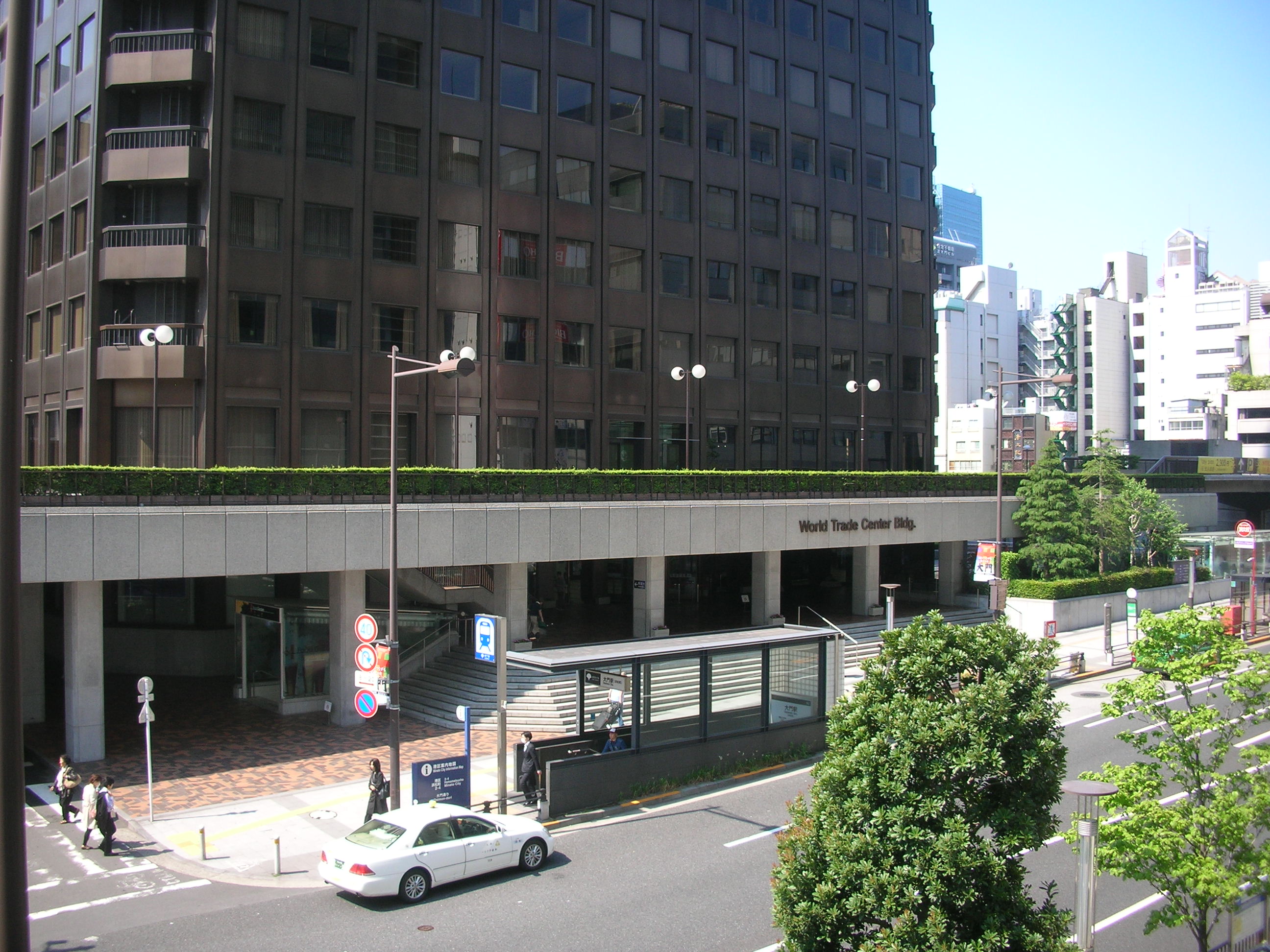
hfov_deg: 52.6
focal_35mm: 35
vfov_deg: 40.7
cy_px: 476
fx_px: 1284
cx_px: 635
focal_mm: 5.8
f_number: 3
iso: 50
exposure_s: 1/247
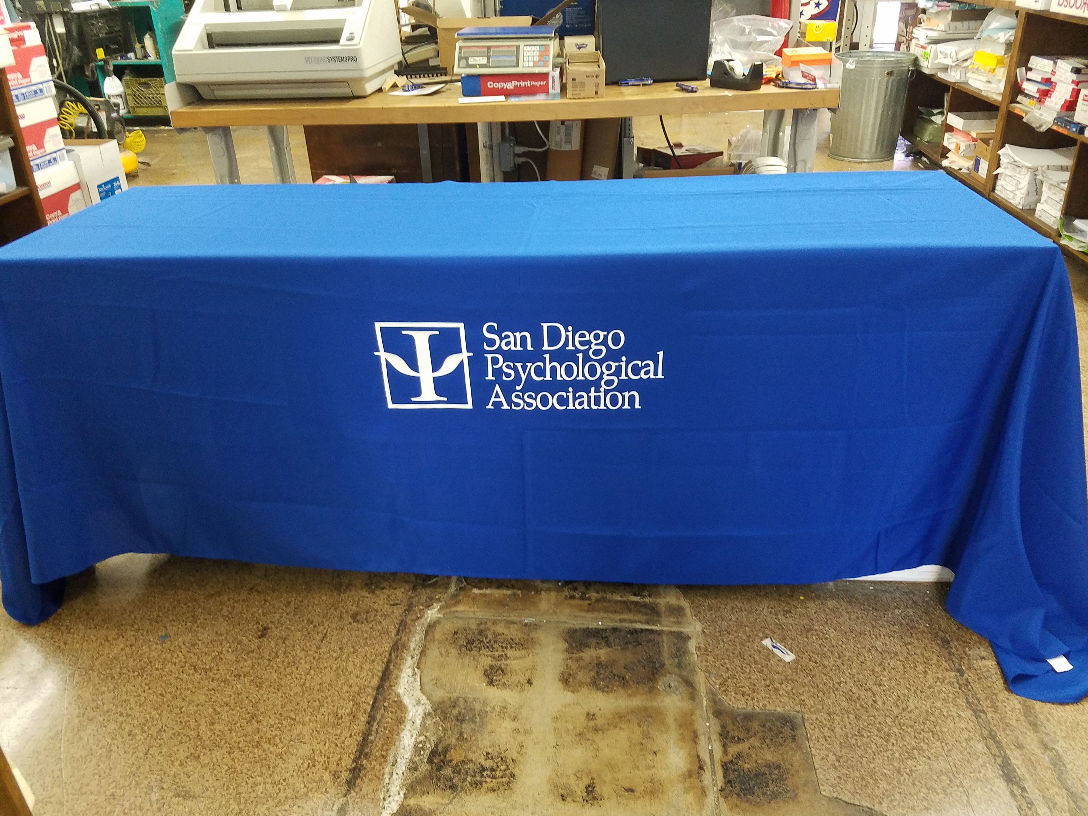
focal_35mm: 26
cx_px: 544
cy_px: 408
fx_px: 817
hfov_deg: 67.3
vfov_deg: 53.1
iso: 200
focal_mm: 4.2
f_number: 1.7
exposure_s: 1/17
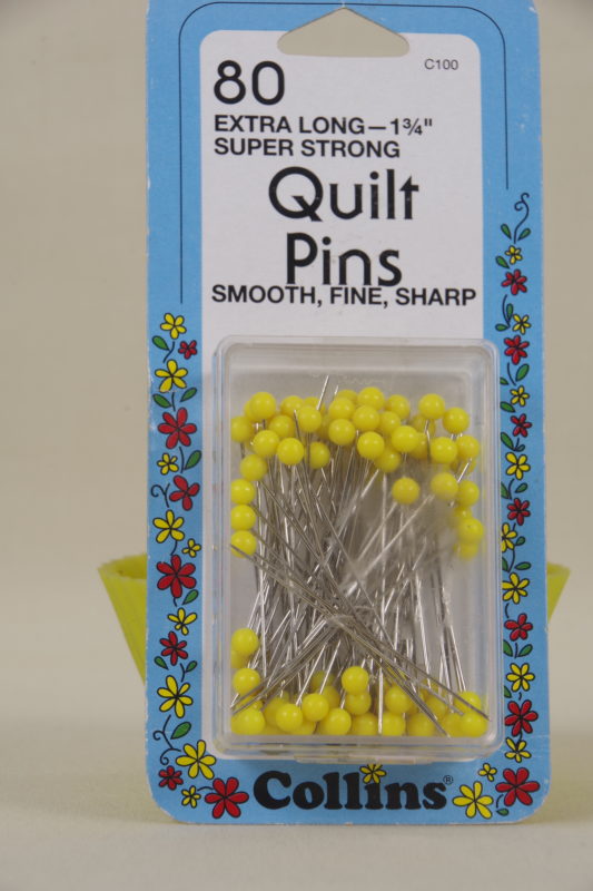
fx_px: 8527
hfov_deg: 4.0
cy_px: 446
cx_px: 296
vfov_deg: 6.0
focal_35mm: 345
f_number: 16
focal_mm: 230
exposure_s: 1/160
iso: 100
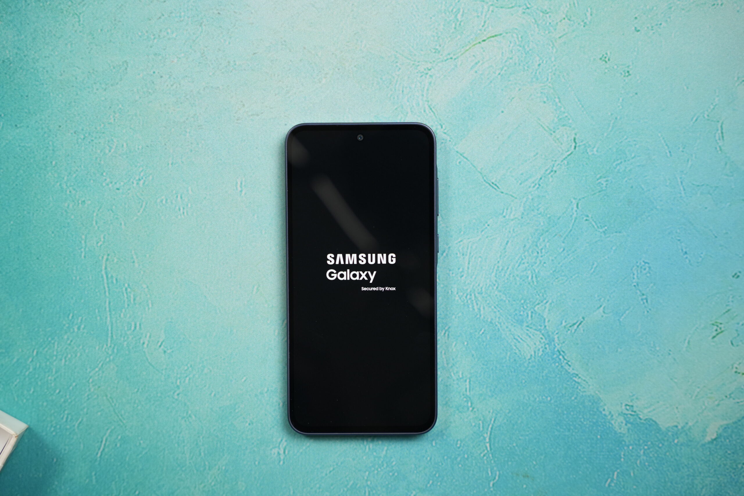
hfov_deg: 28.8
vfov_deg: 19.5
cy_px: 248
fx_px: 1447
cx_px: 372
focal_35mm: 70
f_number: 3.5
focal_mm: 70
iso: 640
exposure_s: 1/125
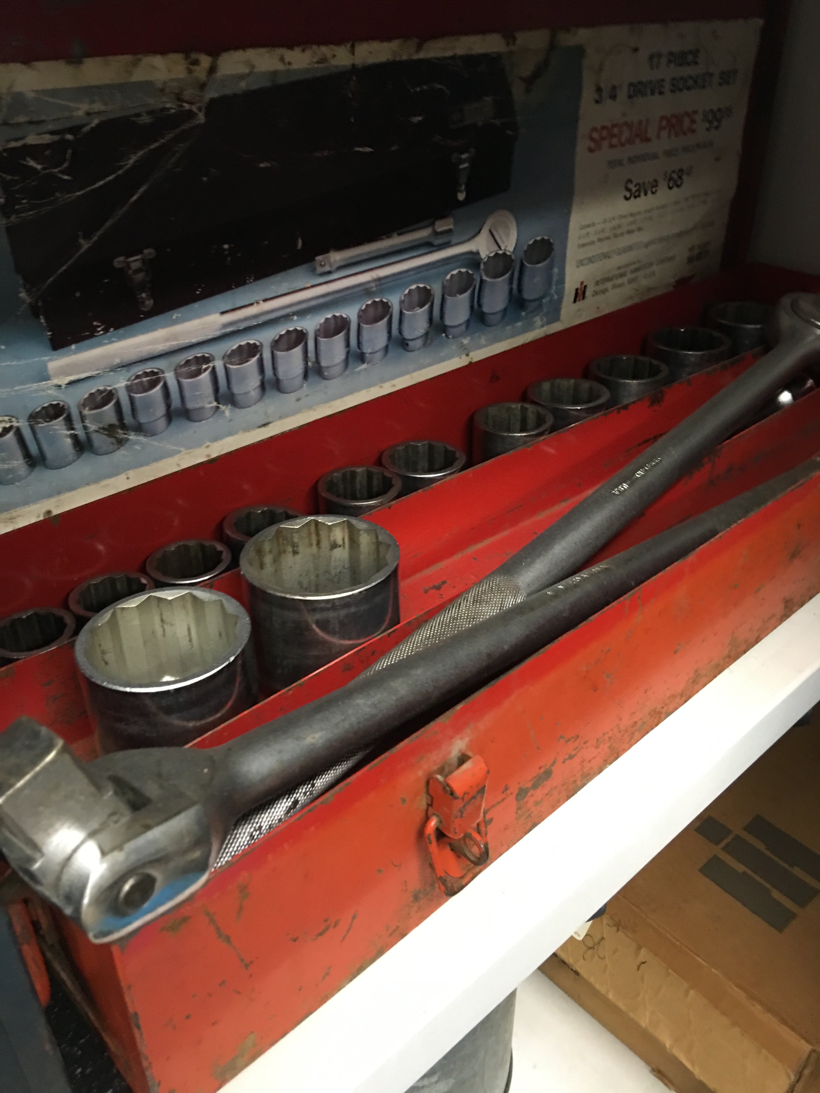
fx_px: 916
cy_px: 546
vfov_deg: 61.7
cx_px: 410
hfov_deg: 48.2
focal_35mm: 29
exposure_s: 1/15
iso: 100
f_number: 2.2
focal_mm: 4.15
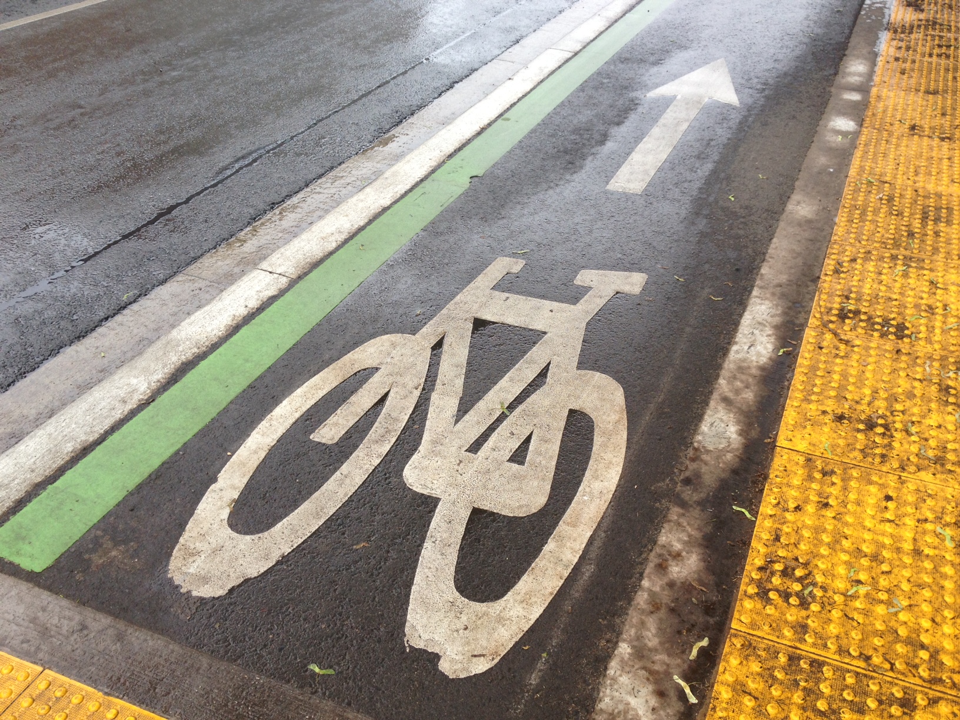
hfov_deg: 52.6
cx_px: 480
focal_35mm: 35
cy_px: 360
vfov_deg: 40.7
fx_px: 971
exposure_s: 1/165
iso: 50
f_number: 2.4
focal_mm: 4.28
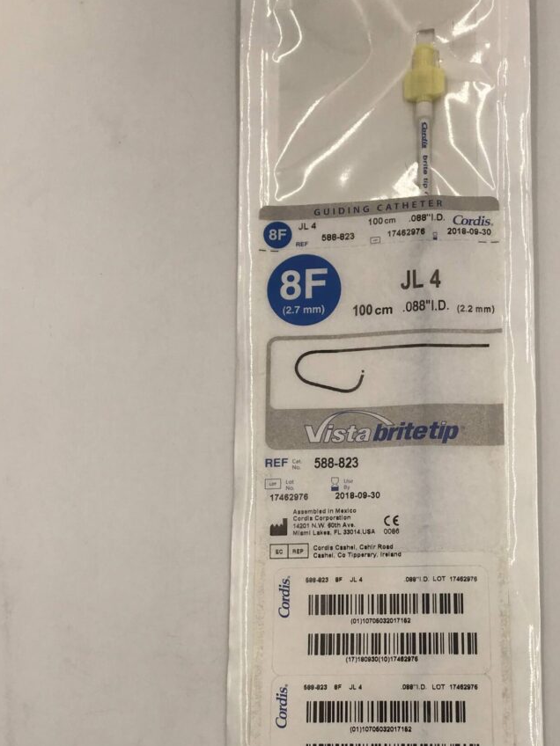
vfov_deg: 41.7
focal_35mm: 44
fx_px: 949
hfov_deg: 32.6
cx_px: 380
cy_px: 556
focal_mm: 3.99
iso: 20
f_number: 1.8
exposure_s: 1/257
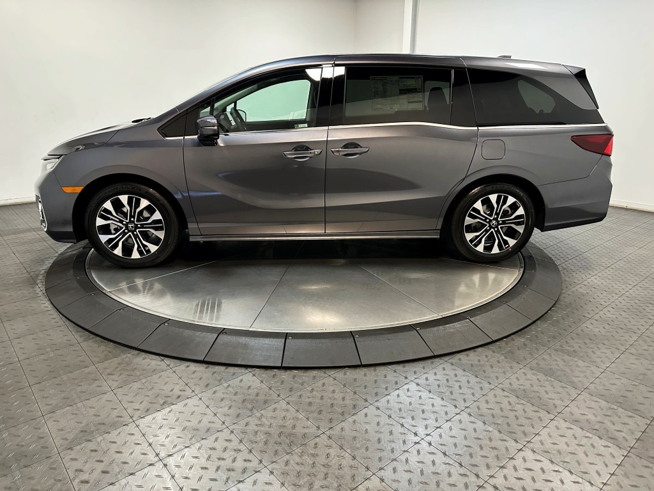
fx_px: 453
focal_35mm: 24
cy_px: 246
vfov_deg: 56.8
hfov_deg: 71.6
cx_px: 327
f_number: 1.78
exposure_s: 1/60
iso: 500
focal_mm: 6.86
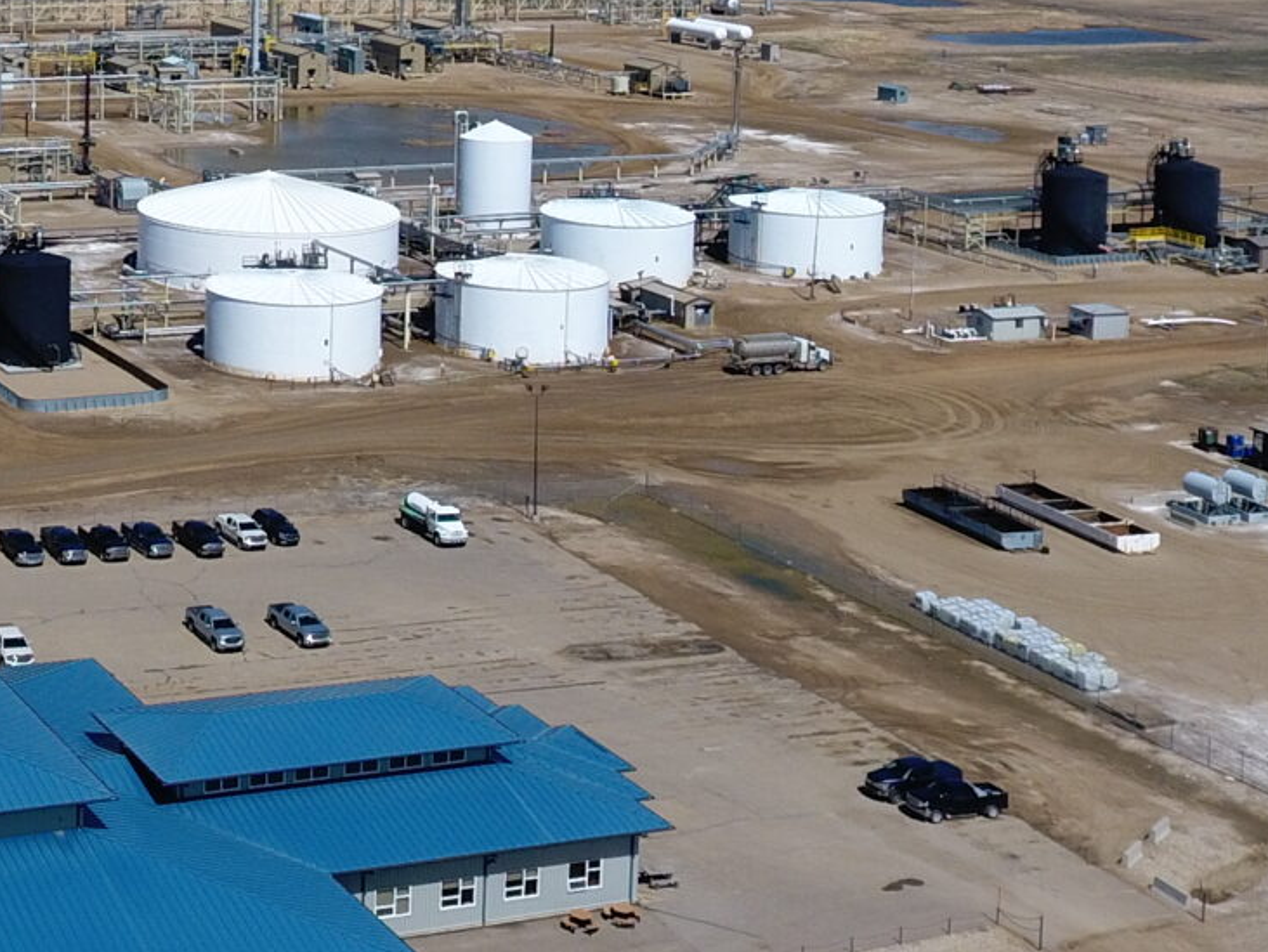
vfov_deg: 20.4
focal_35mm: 70
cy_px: -3
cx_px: -73
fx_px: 2565
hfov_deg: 26.0
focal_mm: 3.61
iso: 100
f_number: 2.8
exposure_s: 1/1634
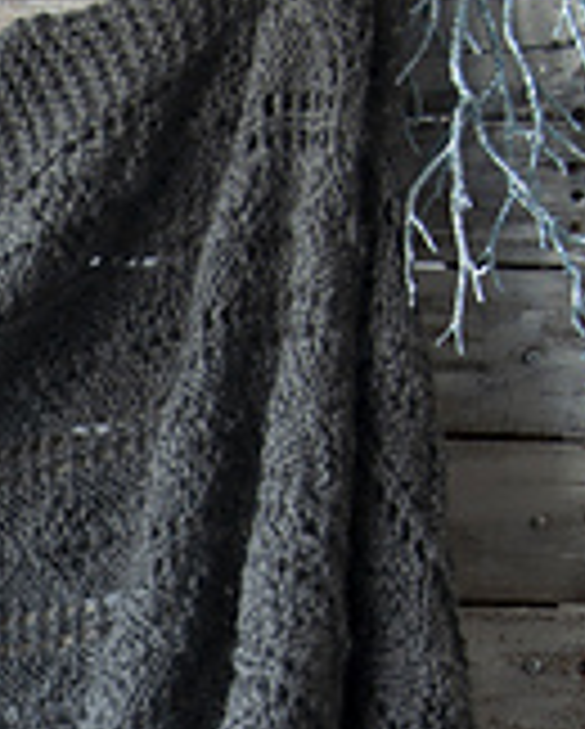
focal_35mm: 189
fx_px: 4083
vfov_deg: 10.1
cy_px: 720
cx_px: -340
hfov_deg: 8.0
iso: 400
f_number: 5
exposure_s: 1/25
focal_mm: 34
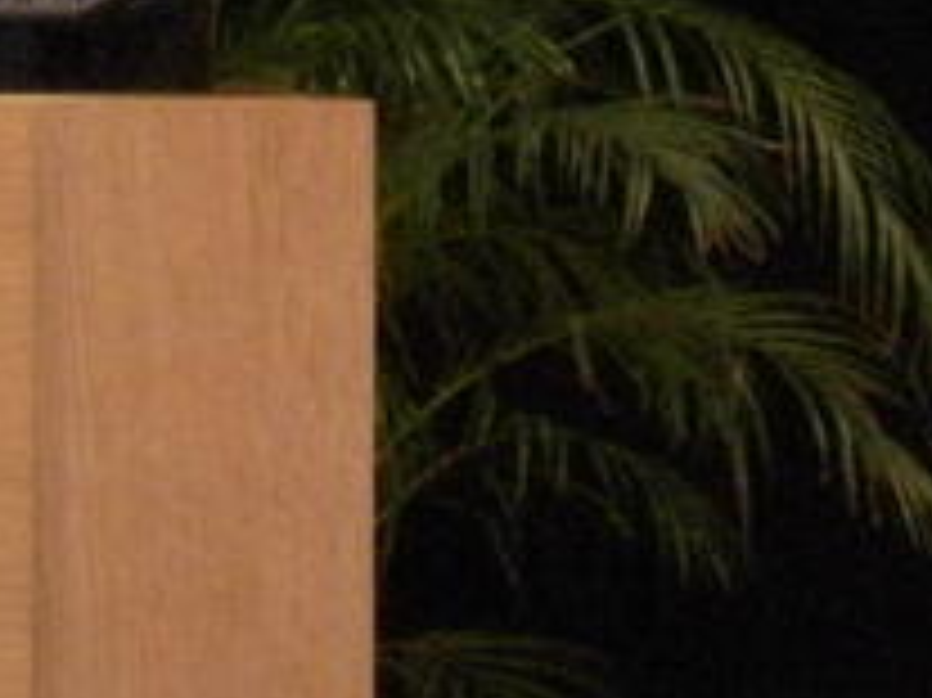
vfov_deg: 3.0
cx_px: 189
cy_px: -964
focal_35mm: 492
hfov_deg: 4.0
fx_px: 13239
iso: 640
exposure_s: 1/60
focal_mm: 21.6
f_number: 5.9
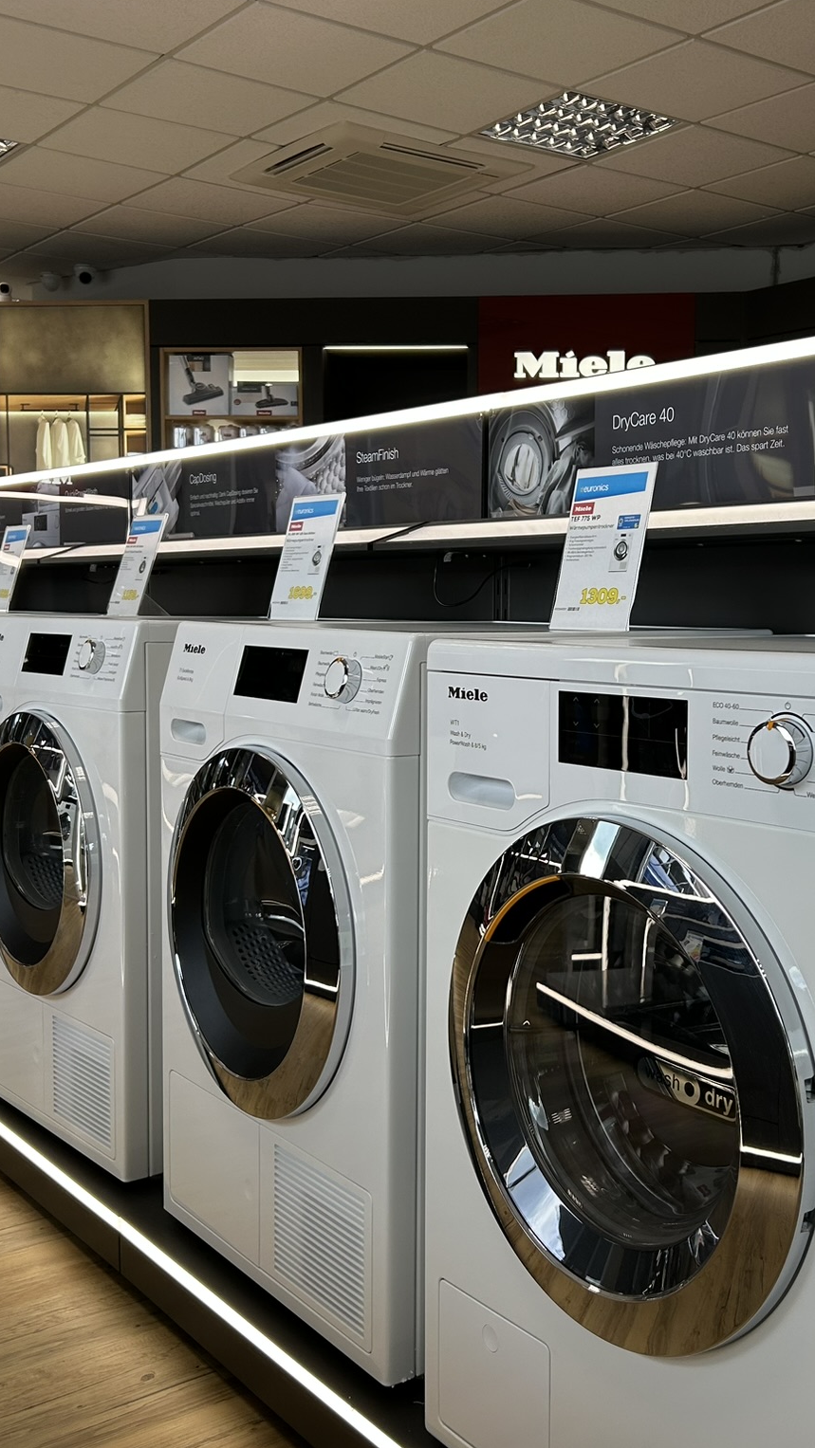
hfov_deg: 31.0
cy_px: 722
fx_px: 1460
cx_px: 528
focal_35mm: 38
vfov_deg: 52.8
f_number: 1.5
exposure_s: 1/271
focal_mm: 5.7
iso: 40
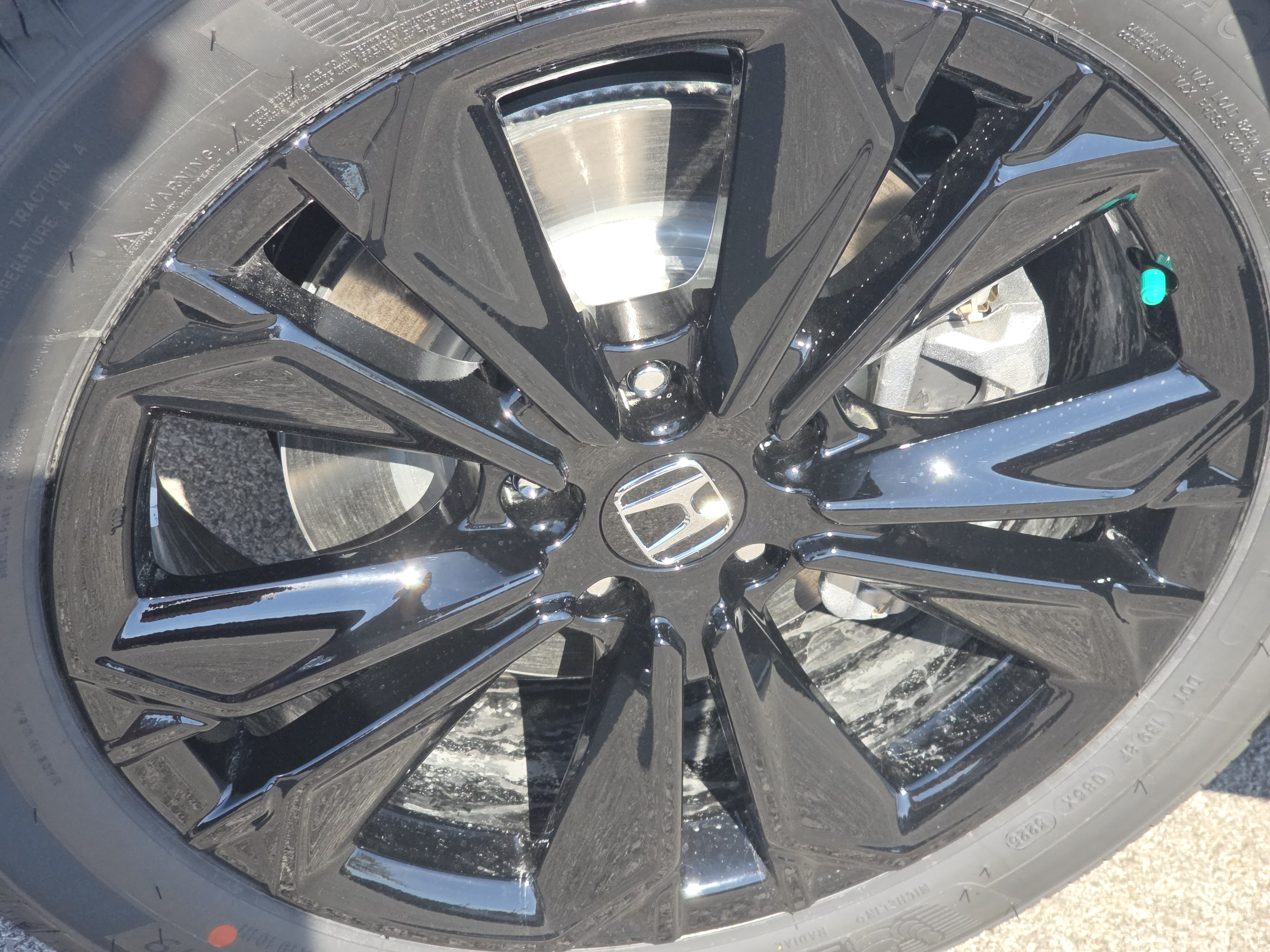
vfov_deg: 21.3
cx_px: 635
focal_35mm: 69
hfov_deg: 28.2
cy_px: 476
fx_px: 2531
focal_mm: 7.9
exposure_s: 1/575
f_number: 2.4
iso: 50
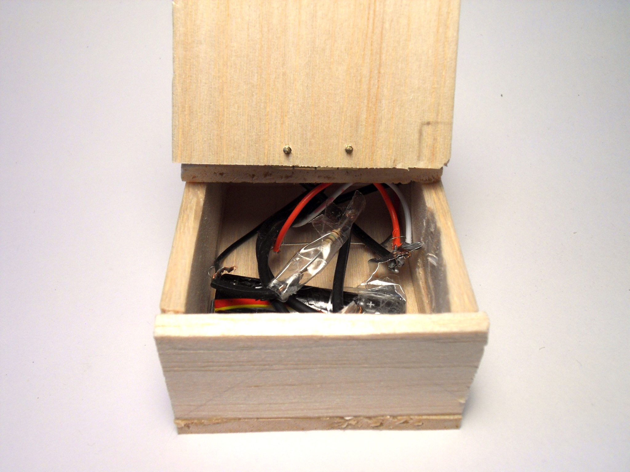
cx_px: 315
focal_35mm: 36
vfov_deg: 39.7
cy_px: 236
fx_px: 655
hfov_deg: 51.4
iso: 100
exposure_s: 1/60
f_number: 3.9
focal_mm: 6.3
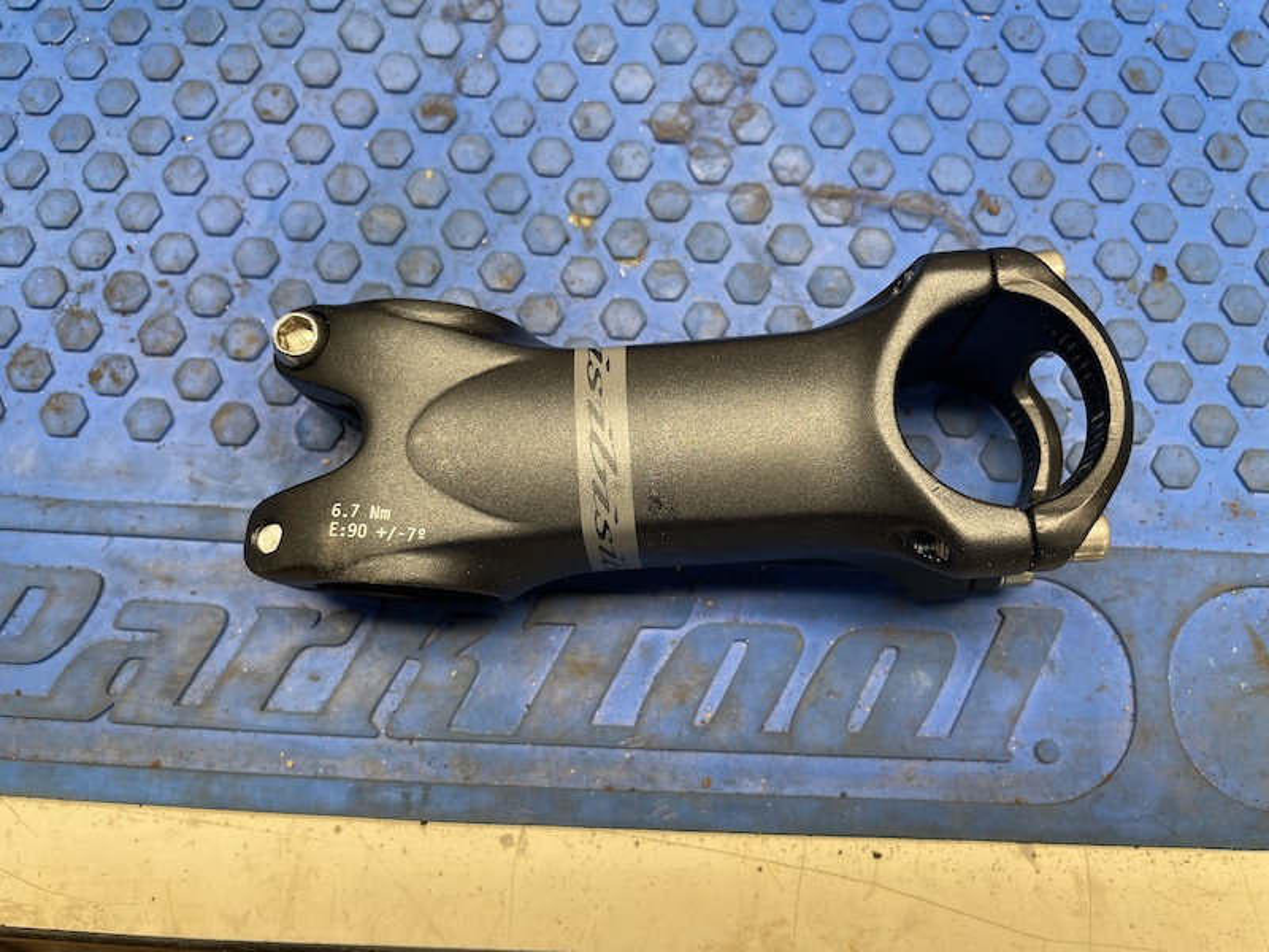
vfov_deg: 53.1
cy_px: 476
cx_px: 634
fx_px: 953
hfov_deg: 67.3
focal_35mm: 26
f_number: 1.6
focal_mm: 4.2
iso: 64
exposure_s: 1/60
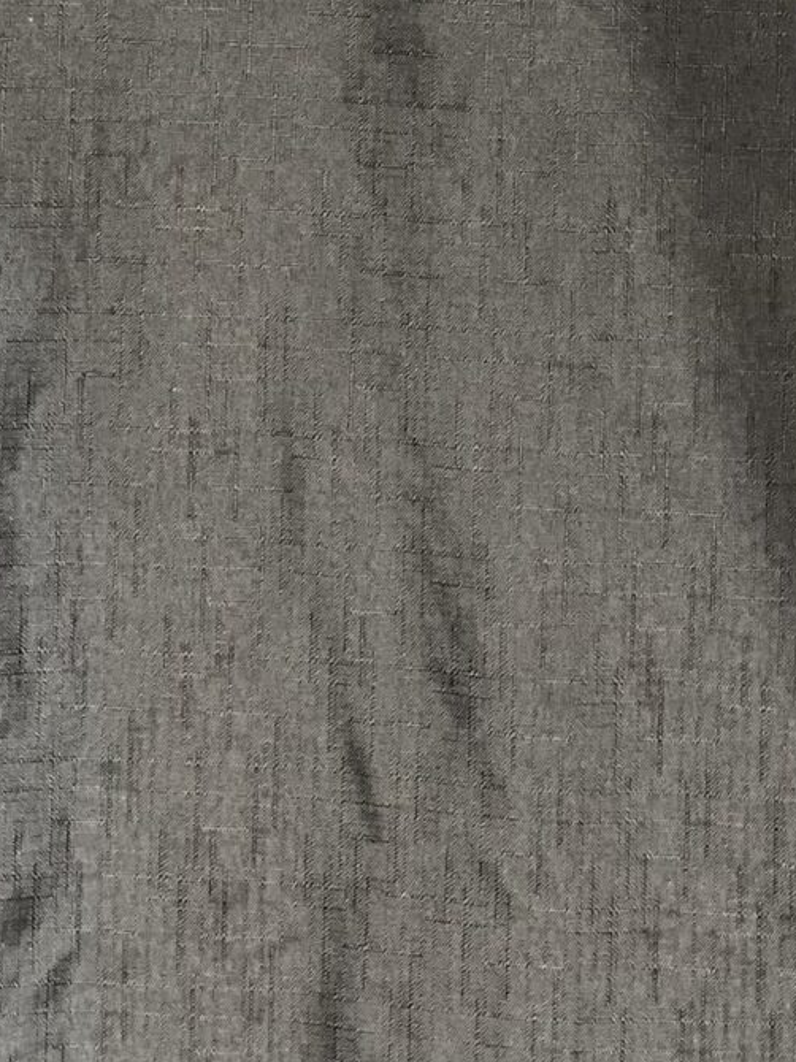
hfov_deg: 9.3
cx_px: 793
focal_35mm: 159
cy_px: -520
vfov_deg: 11.9
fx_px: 4878
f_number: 2
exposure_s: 1/15
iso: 500
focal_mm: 6
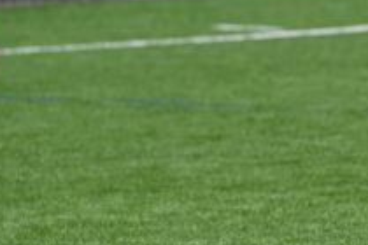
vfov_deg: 1.8
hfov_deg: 2.7
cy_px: -80
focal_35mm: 762
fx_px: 7789
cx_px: 605
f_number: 5
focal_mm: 200
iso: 200
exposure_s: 1/500
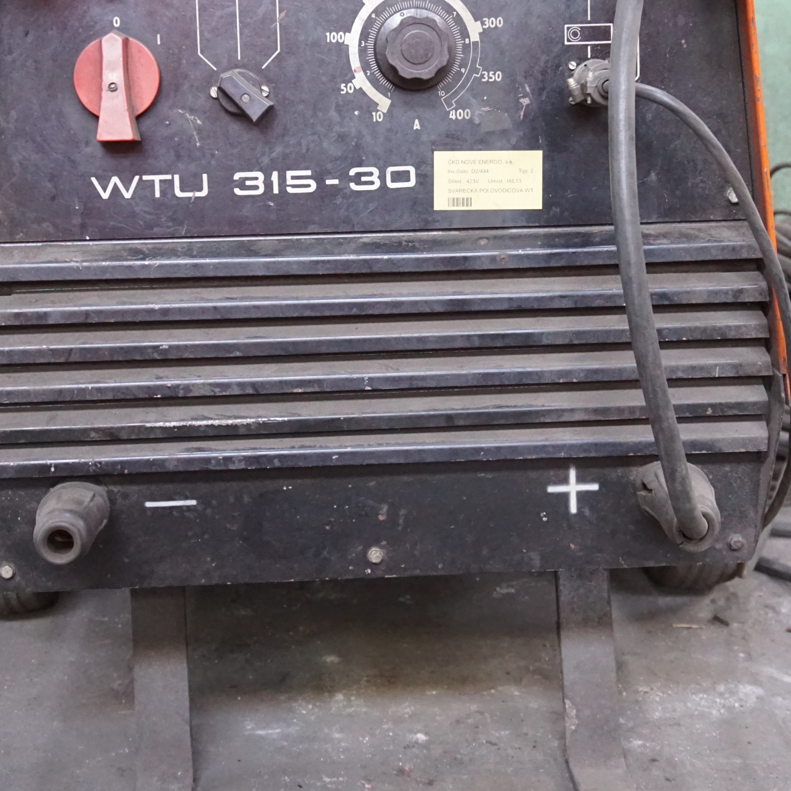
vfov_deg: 27.5
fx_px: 1603
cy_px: 263
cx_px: 370
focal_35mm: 62
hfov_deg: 27.7
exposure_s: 1/20
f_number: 4.5
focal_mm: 24
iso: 3200
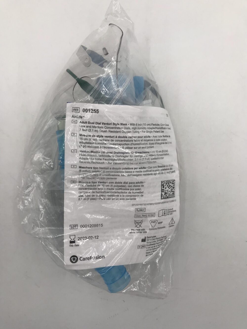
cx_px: 124
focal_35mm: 28
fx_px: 266
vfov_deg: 63.4
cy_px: 164
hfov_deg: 49.8
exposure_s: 1/120
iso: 25
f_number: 1.8
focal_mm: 3.99
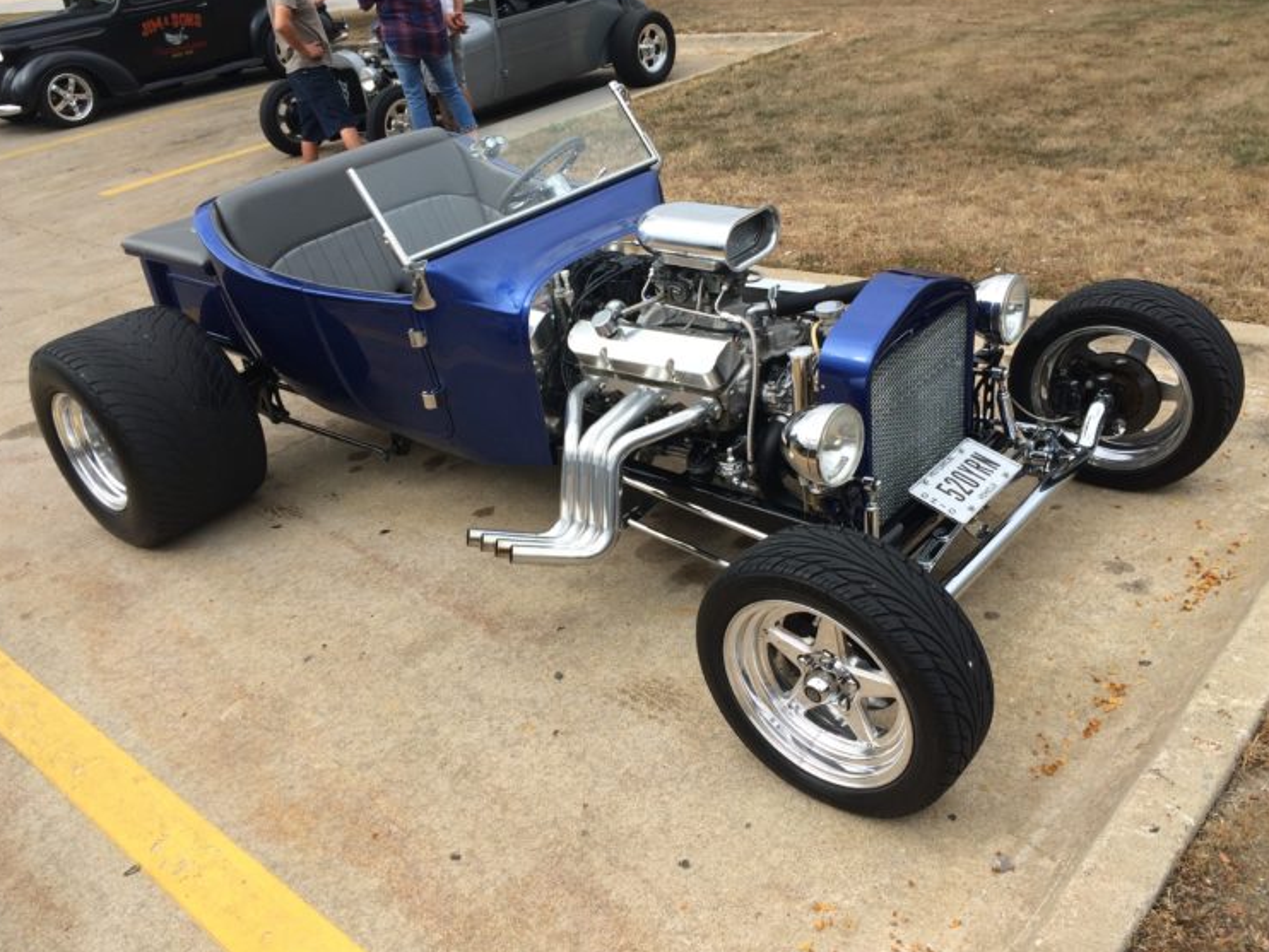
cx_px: 617
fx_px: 1100
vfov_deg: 46.8
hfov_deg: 59.9
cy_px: 465
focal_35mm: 30
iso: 32
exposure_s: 1/933
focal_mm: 4.15
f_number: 2.2
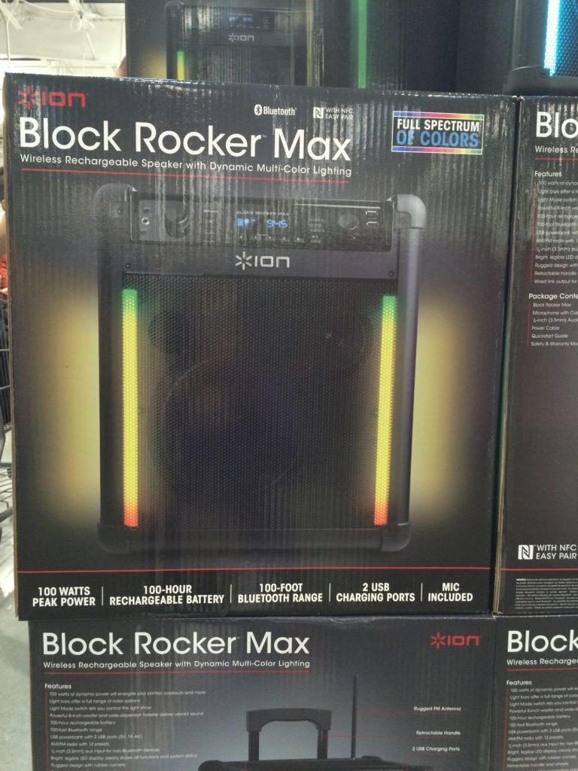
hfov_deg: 48.2
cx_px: 289
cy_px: 386
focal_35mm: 29
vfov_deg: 61.7
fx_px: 646
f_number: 2.2
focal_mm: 4.15
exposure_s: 1/30
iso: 250
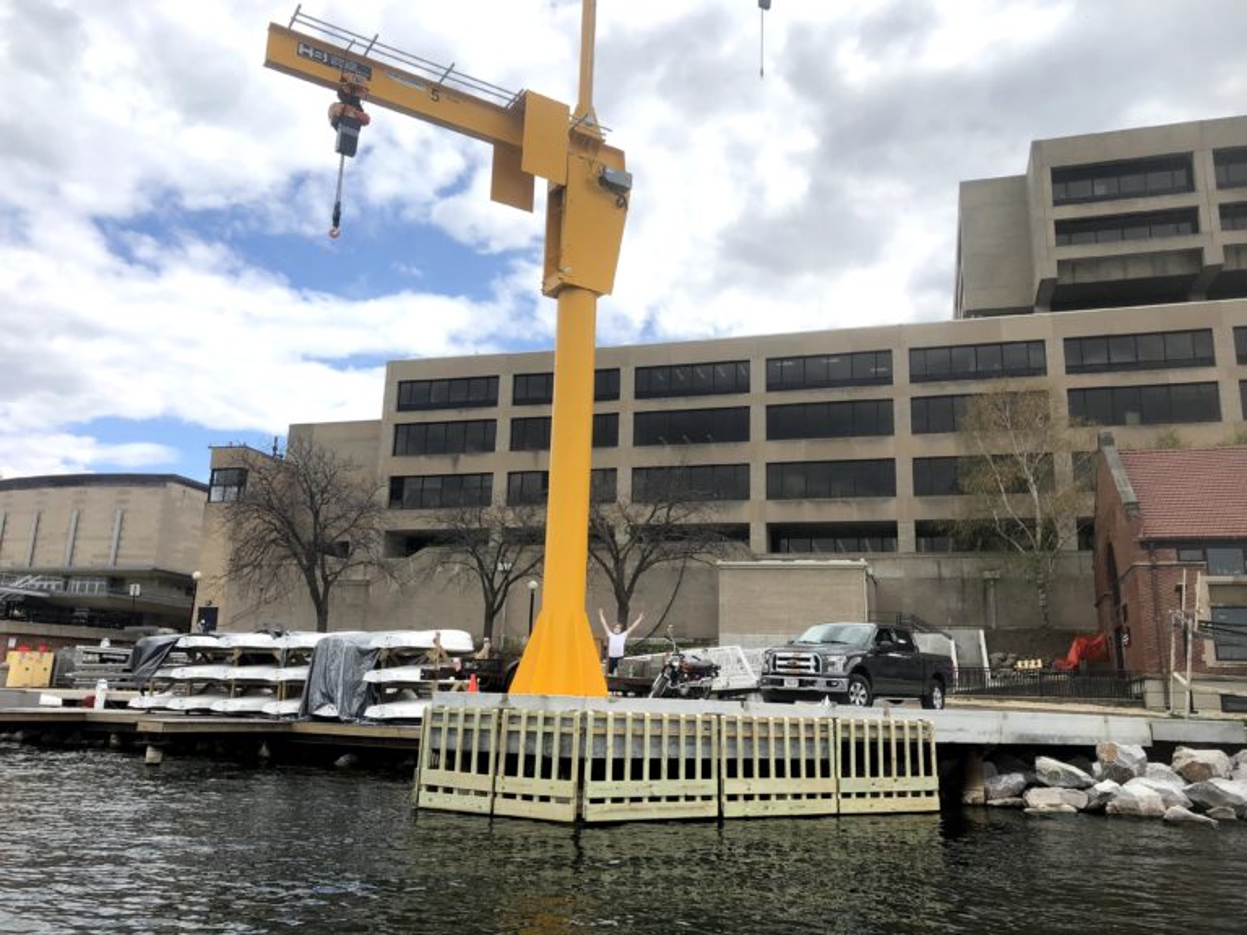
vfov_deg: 49.7
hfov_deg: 63.4
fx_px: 1009
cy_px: 468
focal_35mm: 28
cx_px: 624
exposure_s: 1/2433
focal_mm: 3.99
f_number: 1.8
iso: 20
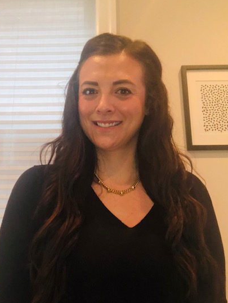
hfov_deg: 37.7
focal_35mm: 38
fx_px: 333
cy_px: 165
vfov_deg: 48.9
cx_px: 100
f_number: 2.2
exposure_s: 1/30
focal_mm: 2.87
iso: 250
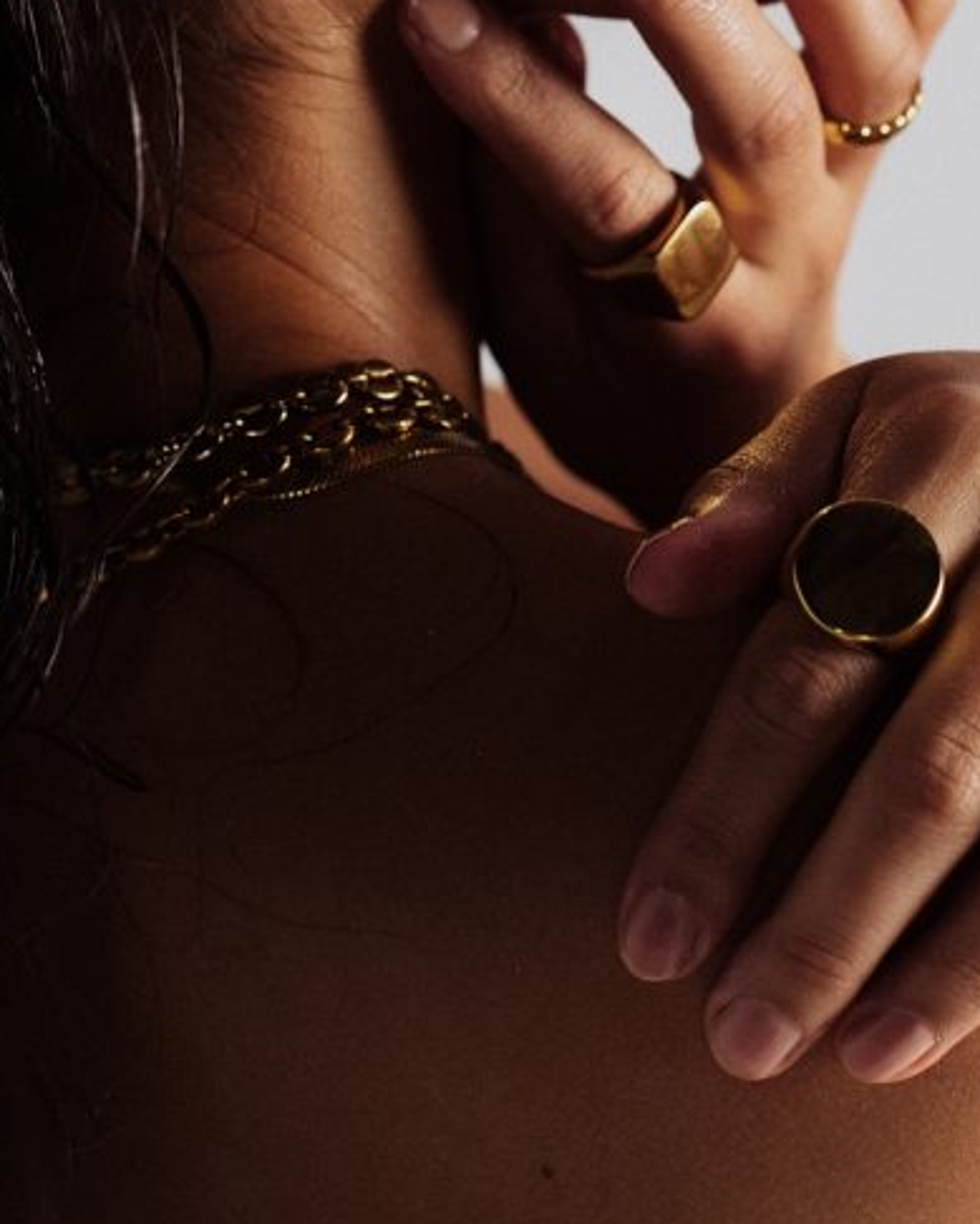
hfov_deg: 15.5
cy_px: 50
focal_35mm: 99
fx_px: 3588
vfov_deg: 18.9
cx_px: 685
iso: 1000
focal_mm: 50
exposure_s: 1/250
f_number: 4.5
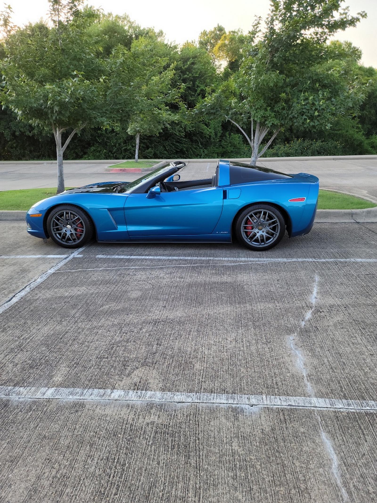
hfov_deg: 54.9
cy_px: 252
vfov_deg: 69.4
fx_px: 363
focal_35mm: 25
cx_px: 188
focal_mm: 7
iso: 25
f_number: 1.8
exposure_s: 1/119
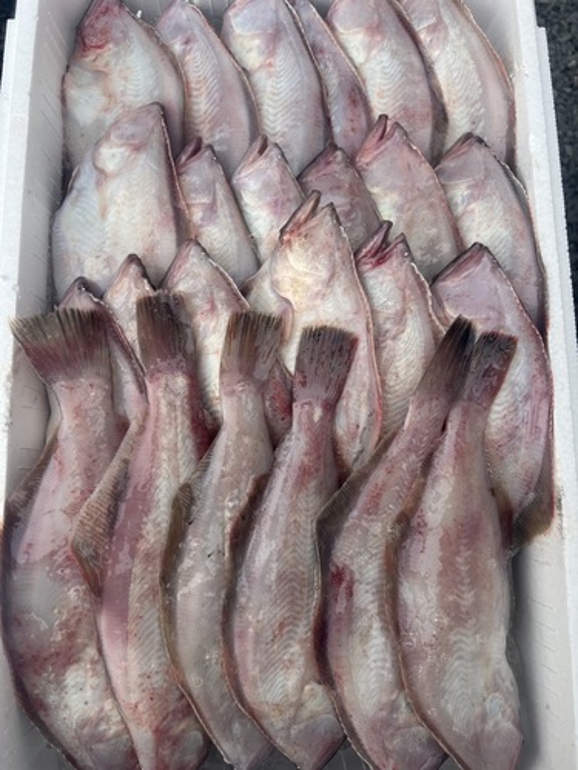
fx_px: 579
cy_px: 385
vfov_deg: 67.3
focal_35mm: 26
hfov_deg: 53.1
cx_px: 289
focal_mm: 5.7
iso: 50
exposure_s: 1/743
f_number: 1.5
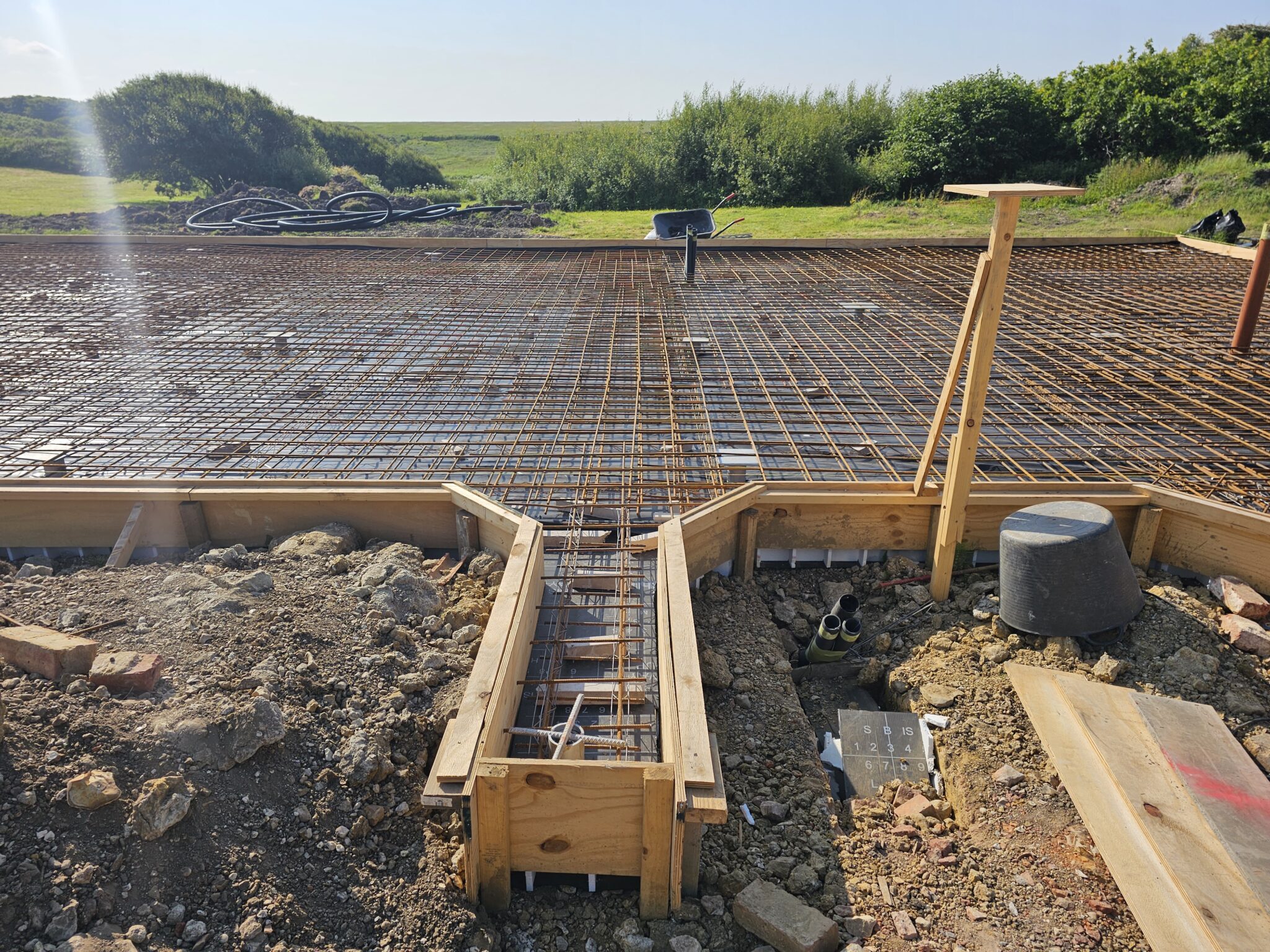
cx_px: 635
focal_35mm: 23
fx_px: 844
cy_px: 476
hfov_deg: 73.9
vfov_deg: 58.9
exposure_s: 1/1047
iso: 10
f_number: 1.7
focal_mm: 6.3
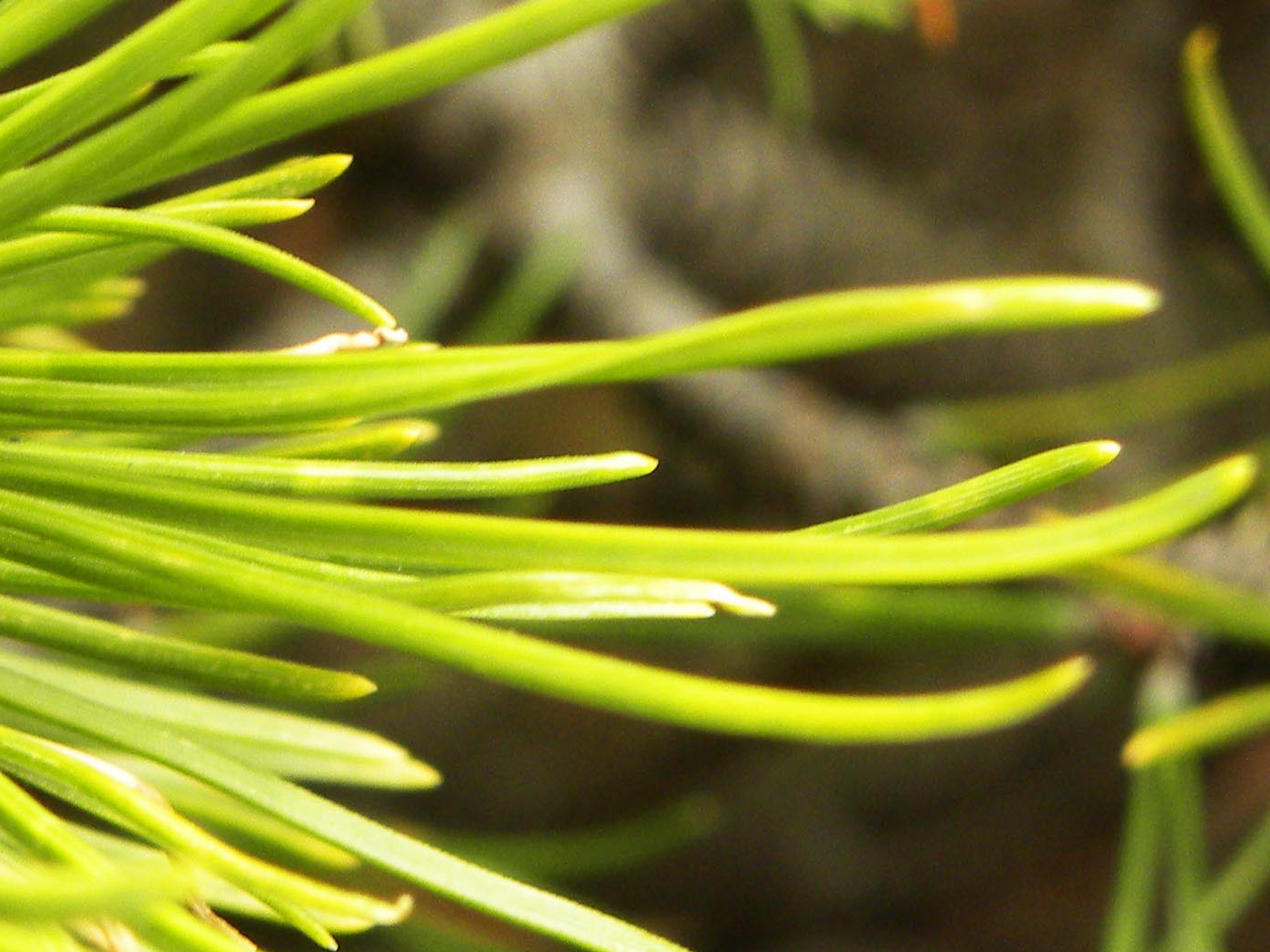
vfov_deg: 6.1
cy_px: 512
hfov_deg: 8.0
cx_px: -521
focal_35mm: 243
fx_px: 8914
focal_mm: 15.1
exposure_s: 1/60
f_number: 4
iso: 125
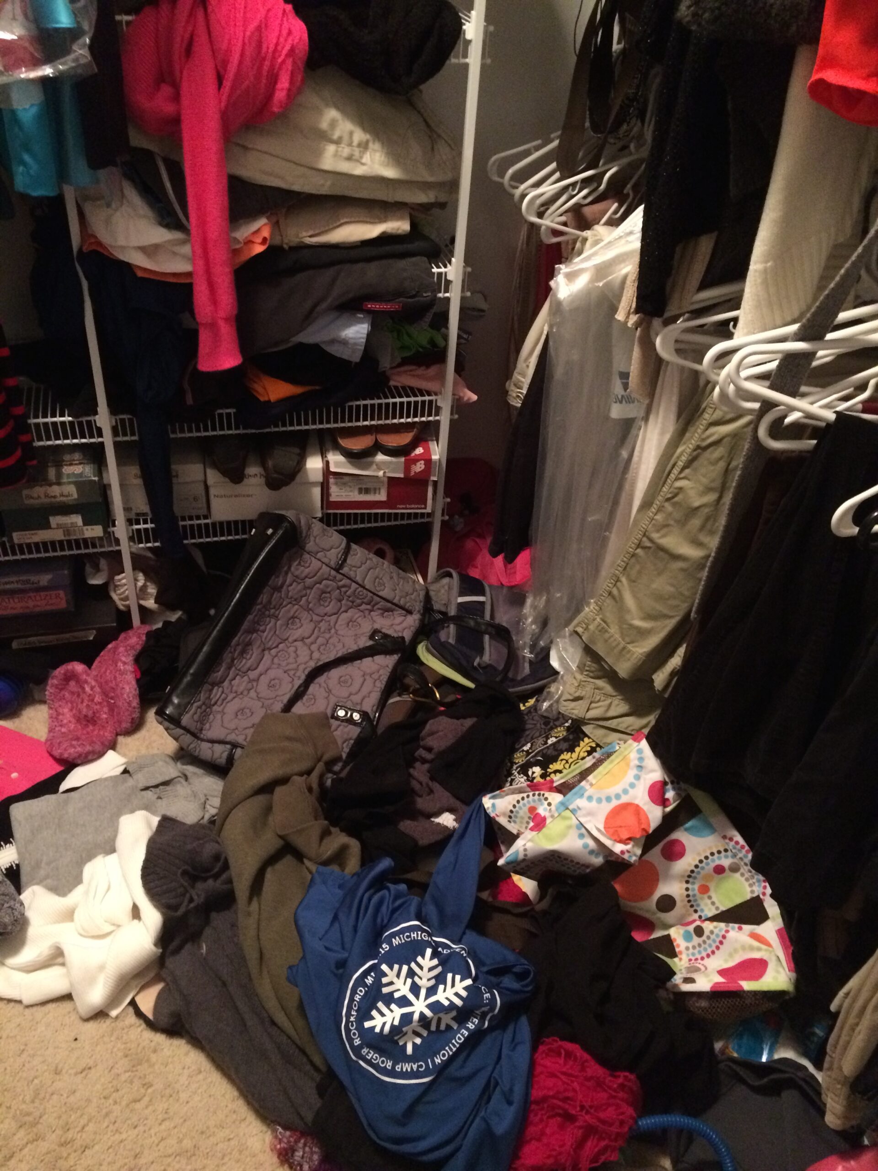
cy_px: 586
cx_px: 439
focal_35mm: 29
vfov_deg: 61.7
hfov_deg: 48.2
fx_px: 981
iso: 320
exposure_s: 1/15
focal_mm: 4.15
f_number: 2.2
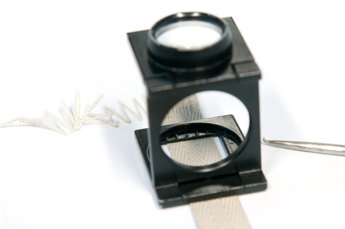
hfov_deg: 19.5
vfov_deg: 13.0
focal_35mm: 105
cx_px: 172
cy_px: 114
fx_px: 1005
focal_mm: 70
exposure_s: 1/10
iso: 200
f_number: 7.1
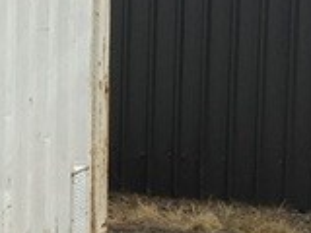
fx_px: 1114
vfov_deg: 11.9
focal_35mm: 124
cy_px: 70
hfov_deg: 14.4
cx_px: -208
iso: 25
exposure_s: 1/1481
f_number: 2.4
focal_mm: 3.3
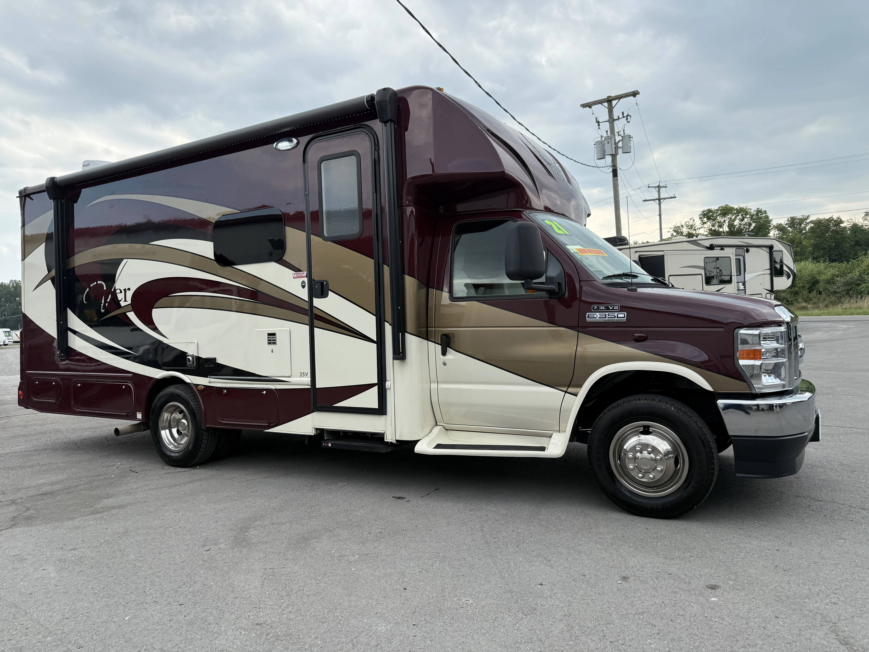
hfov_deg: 71.6
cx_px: 434
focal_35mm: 24
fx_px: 602
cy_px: 326
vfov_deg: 56.8
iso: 80
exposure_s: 1/2232
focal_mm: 6.76
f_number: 1.78
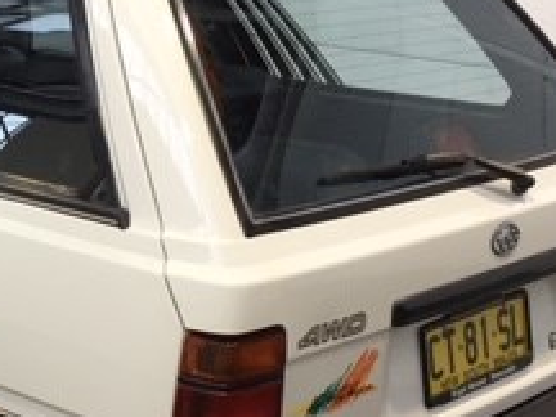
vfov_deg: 17.2
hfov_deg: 21.7
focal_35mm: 86
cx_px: -33
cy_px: 219
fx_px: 1381
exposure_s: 1/50
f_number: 2.2
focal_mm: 4.15
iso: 32
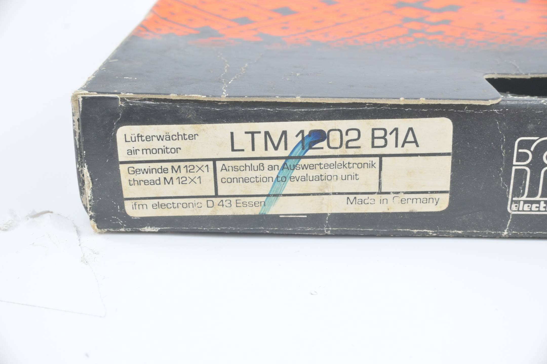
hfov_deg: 46.4
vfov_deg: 31.9
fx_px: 638
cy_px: 182
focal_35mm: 42
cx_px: 274
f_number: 11
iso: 1600
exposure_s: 1/60
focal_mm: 28
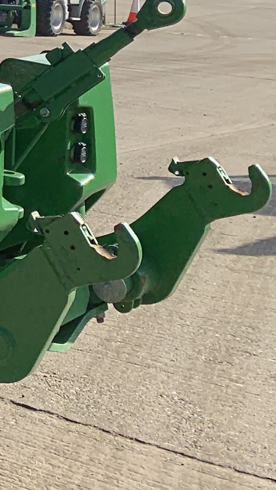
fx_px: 1352
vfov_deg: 19.6
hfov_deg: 9.1
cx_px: -576
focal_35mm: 104
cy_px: -61
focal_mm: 4.25
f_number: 1.8
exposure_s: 1/2833
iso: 25
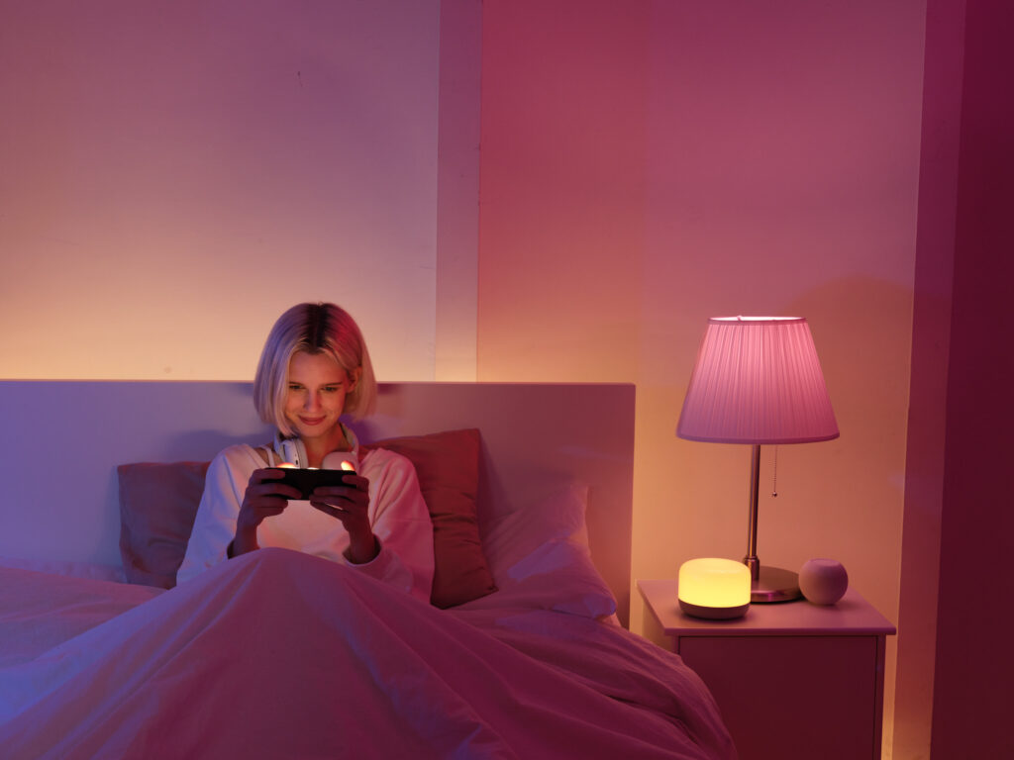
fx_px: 1699
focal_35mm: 58
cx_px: 507
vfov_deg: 25.2
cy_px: 380
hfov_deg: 33.2
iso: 3200
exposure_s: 1/60
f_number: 8
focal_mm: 73.5
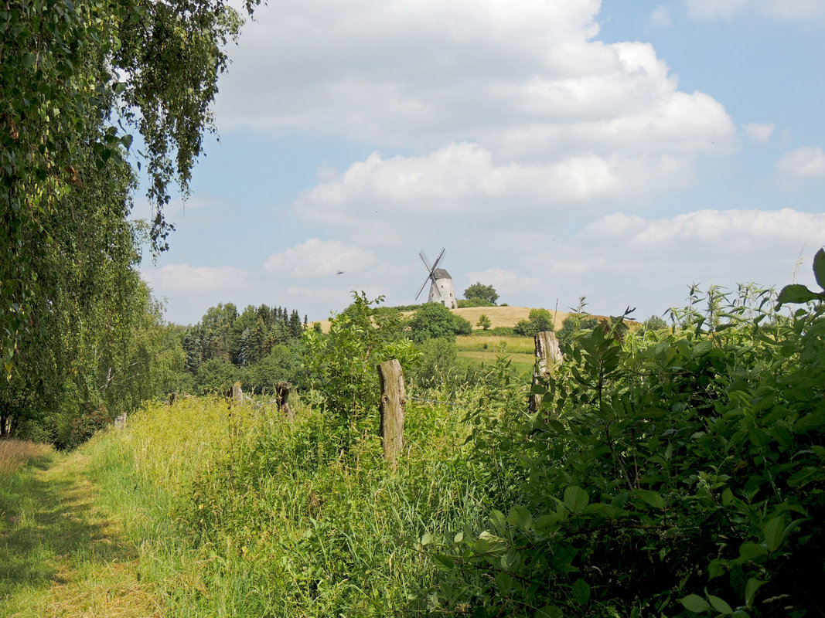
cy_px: 309
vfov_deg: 26.6
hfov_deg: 34.9
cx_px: 412
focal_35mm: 55
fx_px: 1311
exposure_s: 1/1000
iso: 100
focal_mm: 9.8
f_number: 3.7
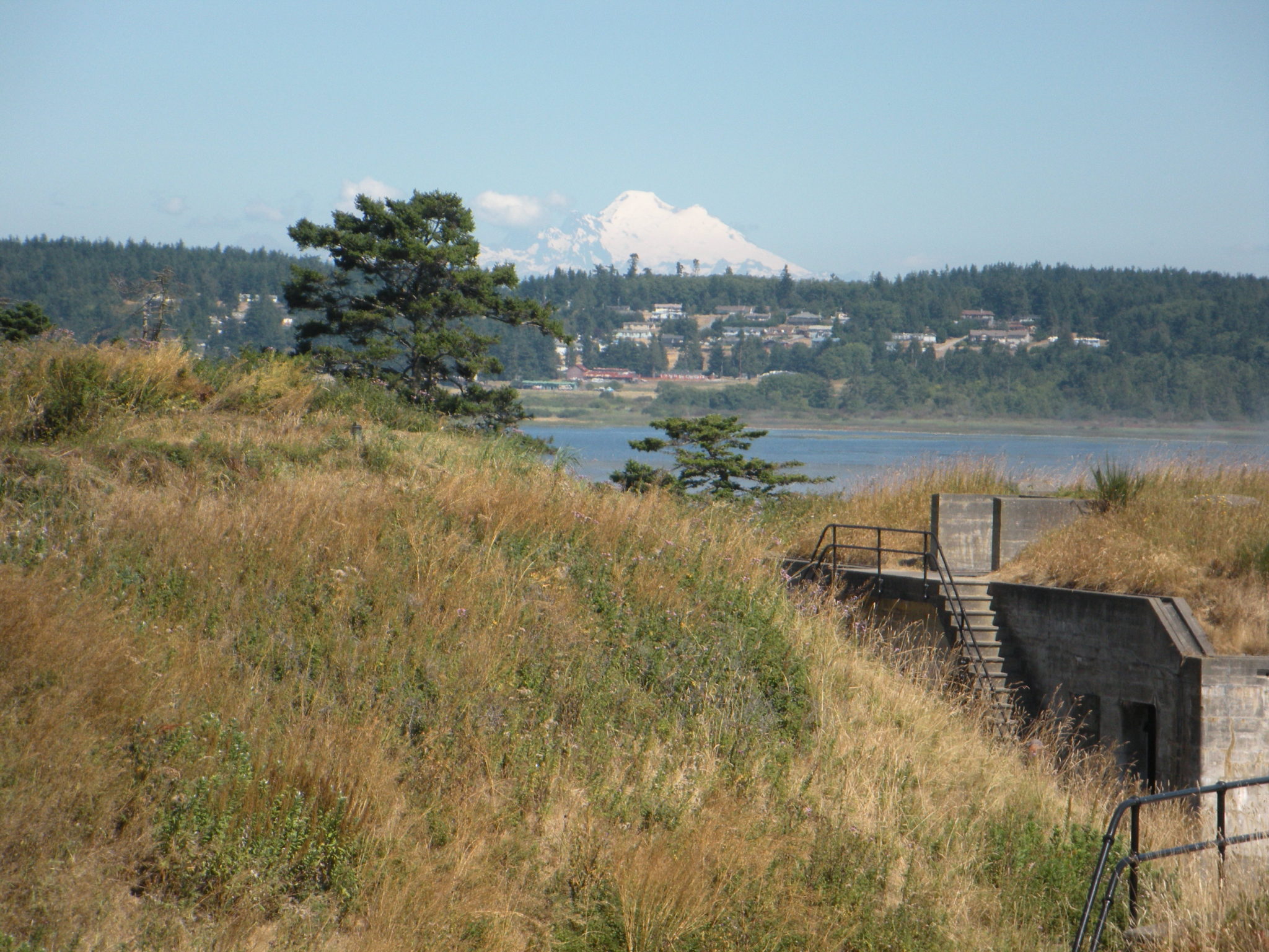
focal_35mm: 177
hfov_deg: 11.2
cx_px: 634
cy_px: 476
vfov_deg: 8.4
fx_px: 6489
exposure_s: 1/538
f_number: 4.8
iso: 89
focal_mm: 29.5
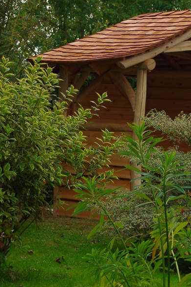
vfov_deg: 13.0
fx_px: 1257
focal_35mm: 158
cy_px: 149
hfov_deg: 8.6
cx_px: 183
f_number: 5
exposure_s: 1/200
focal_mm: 30.63
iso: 200
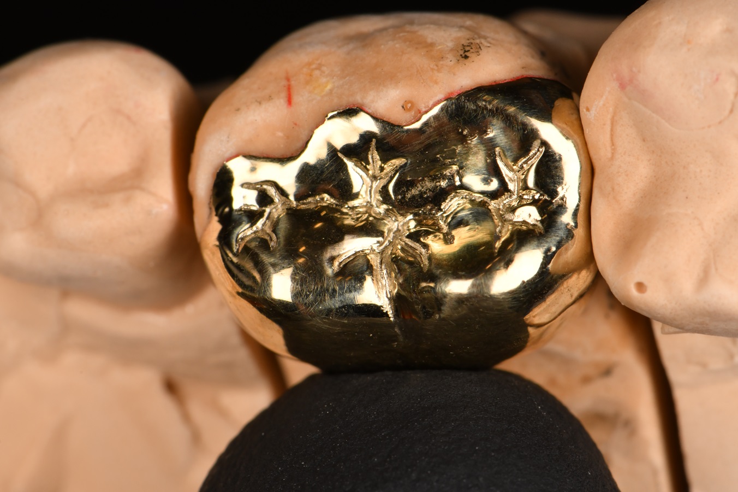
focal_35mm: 157
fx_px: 3217
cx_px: 369
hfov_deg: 13.1
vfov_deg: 8.7
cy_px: 246
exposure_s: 1/160
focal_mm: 105
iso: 200
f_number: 32
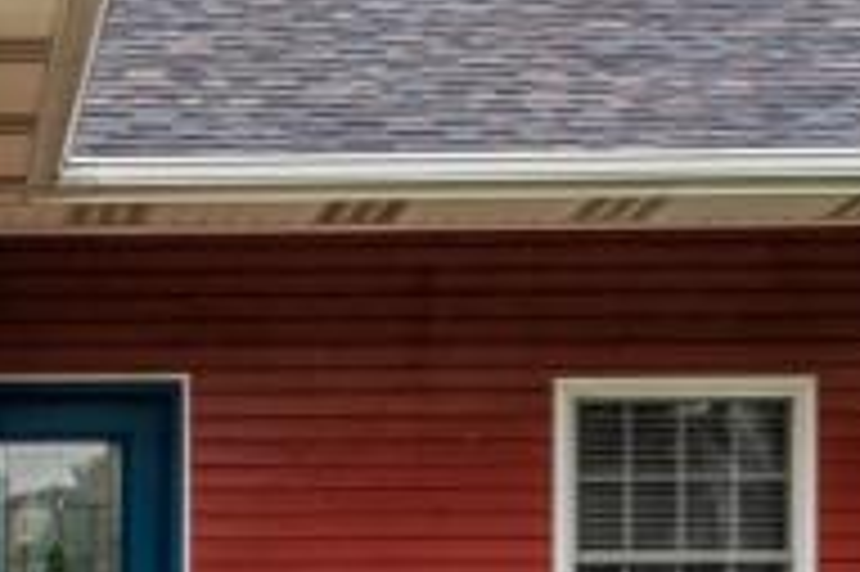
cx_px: -234
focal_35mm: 118
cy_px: 849
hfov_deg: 16.5
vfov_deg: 11.2
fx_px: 2816
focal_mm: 15
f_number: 11
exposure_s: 1/125
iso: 250
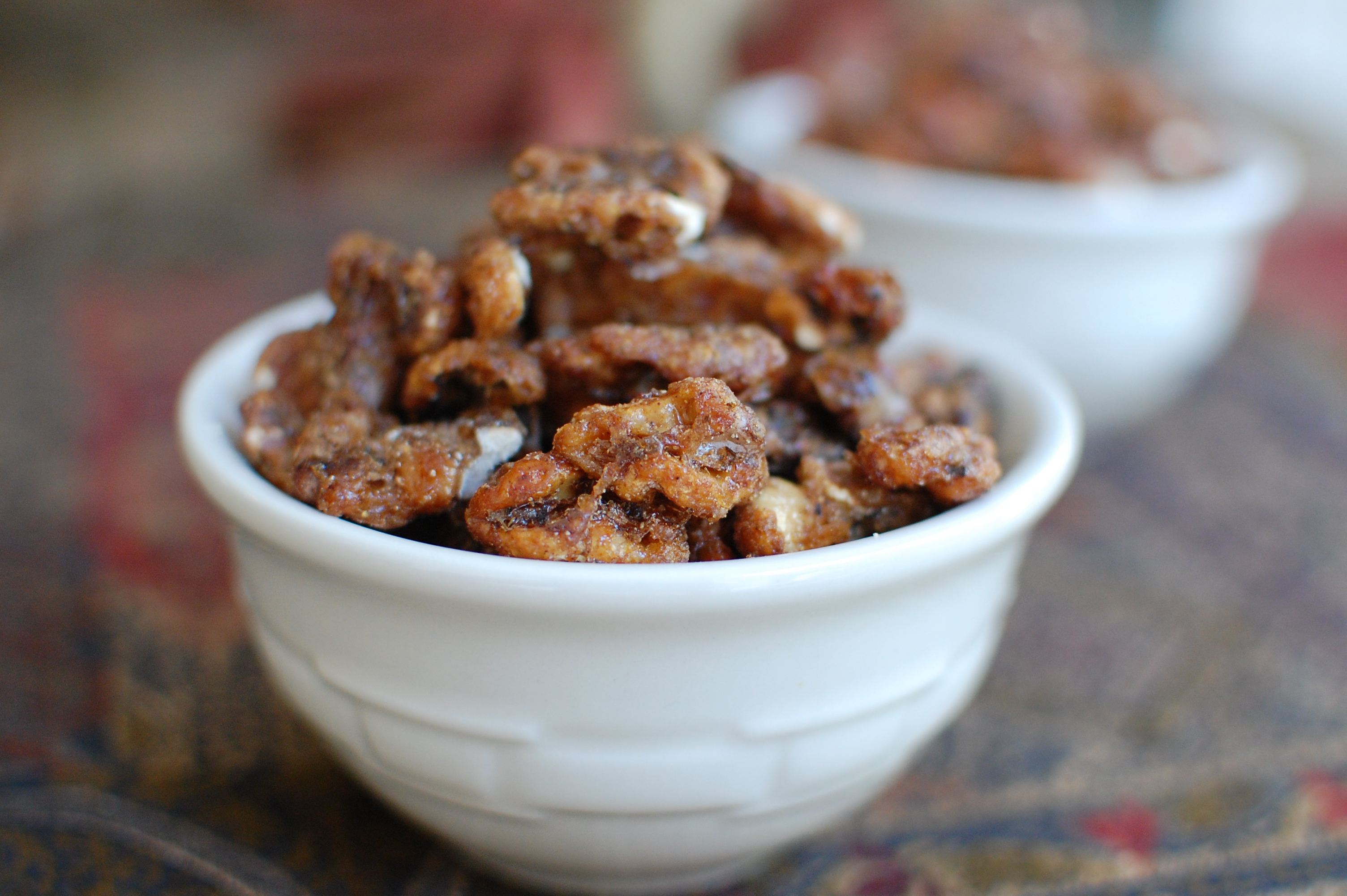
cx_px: 674
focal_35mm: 52
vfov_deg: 25.7
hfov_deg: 37.9
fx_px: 1963
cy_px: 448
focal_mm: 35
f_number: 2.8
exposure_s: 1/60
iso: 800
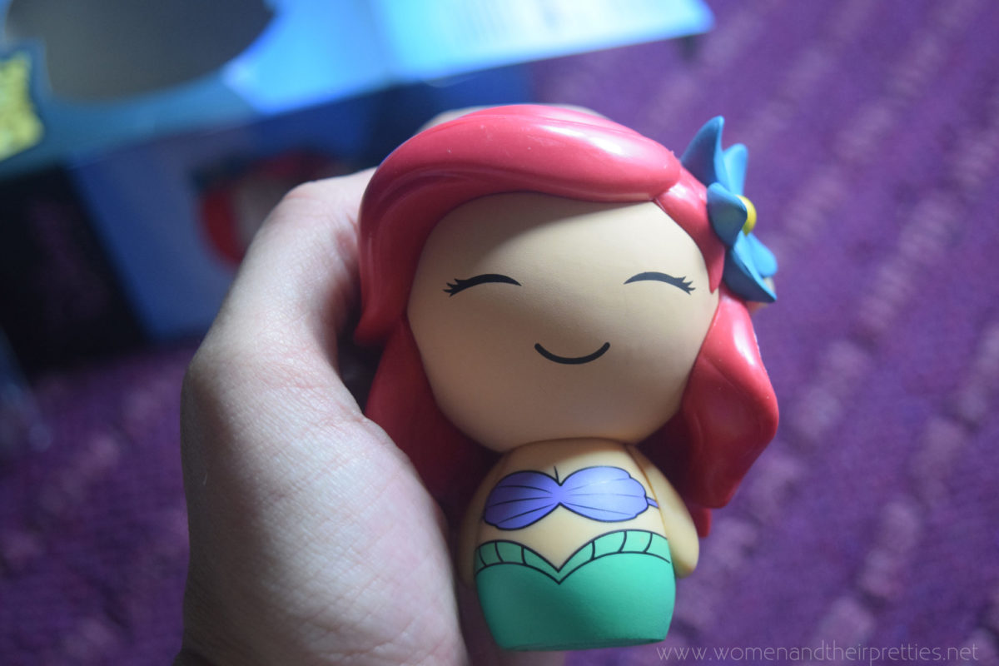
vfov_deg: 25.1
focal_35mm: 54
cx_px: 500
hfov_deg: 36.9
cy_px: 333
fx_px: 1498
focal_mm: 36
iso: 1800
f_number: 4.8
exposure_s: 1/500
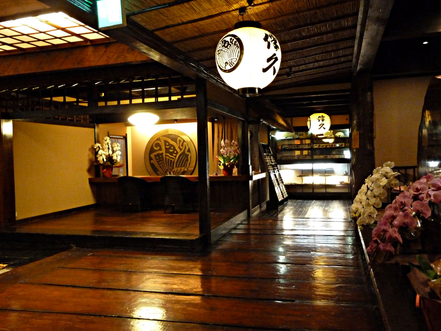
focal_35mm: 30
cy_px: 166
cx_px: 220
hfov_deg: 60.0
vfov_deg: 46.8
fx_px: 382
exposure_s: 1/15
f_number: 3.4
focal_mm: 5
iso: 800
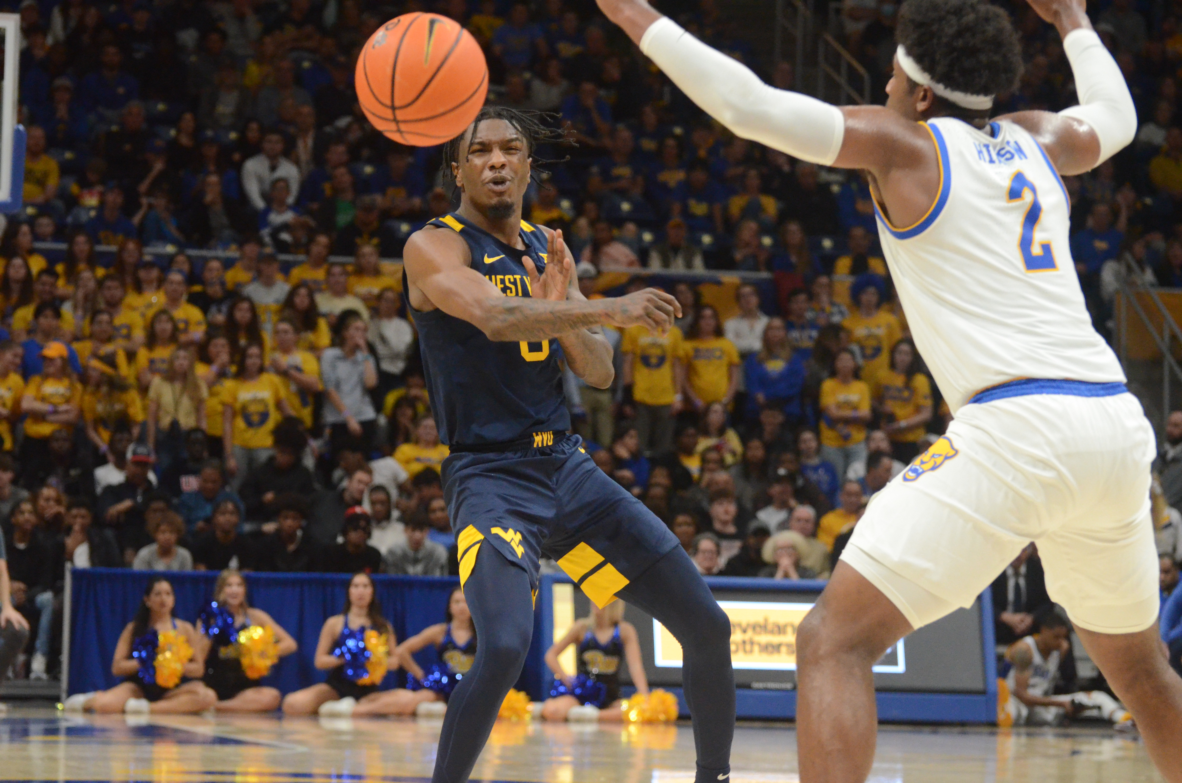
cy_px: 392
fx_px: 5013
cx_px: 591
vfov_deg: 8.9
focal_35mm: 153
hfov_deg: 13.4
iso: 4000
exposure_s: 1/500
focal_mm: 102
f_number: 4.5
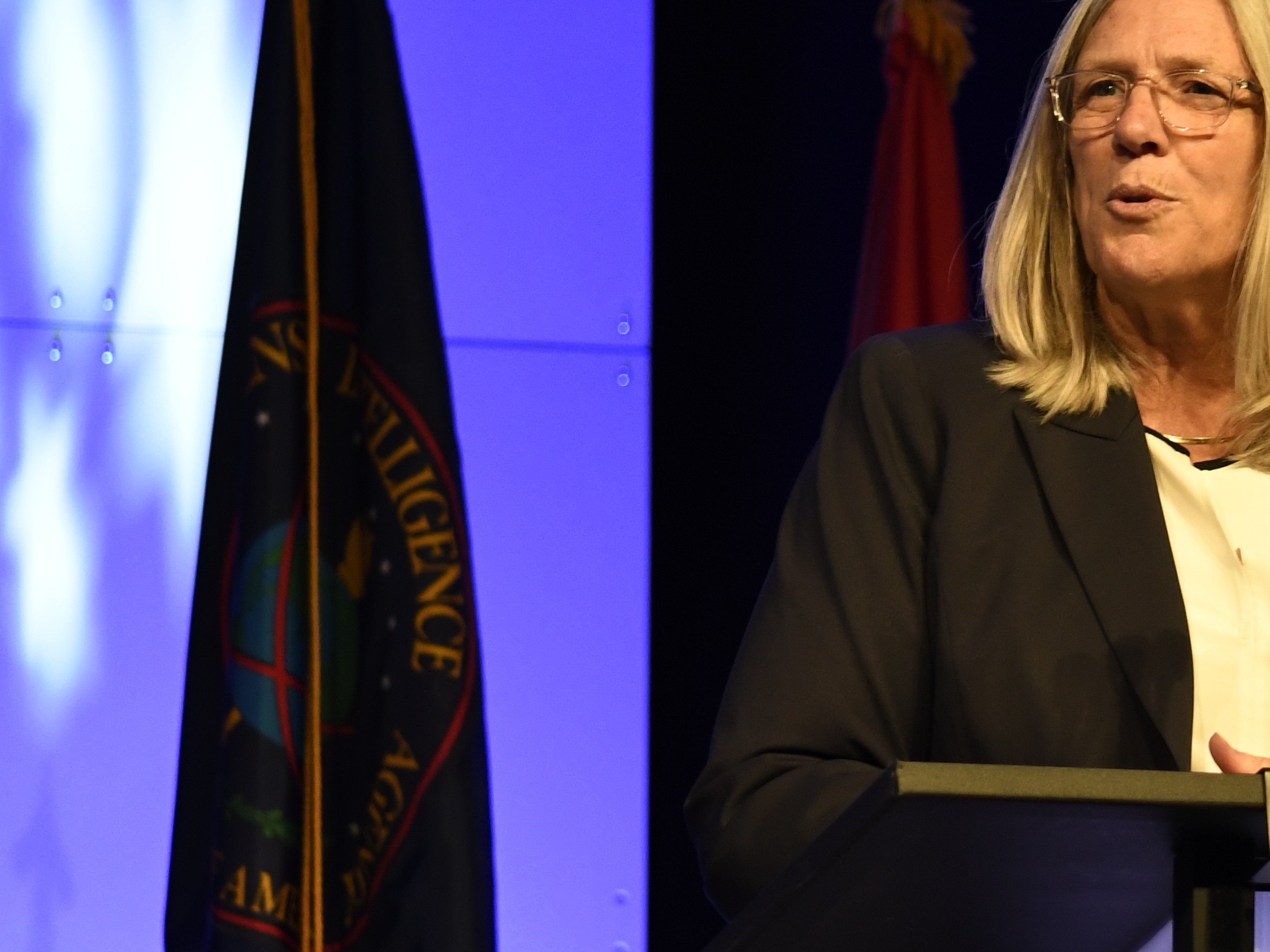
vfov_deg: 4.3
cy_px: 661
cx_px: 987
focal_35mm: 347
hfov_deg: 5.7
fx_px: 12730
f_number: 5
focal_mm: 100
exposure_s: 1/125
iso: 1000
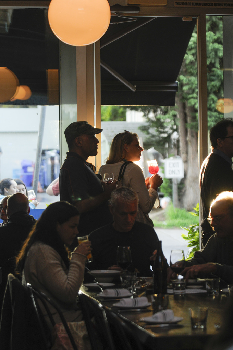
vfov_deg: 17.1
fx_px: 1168
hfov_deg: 11.4
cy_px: 175
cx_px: 116
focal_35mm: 120
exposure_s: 1/125
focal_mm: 80
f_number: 2.8
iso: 400
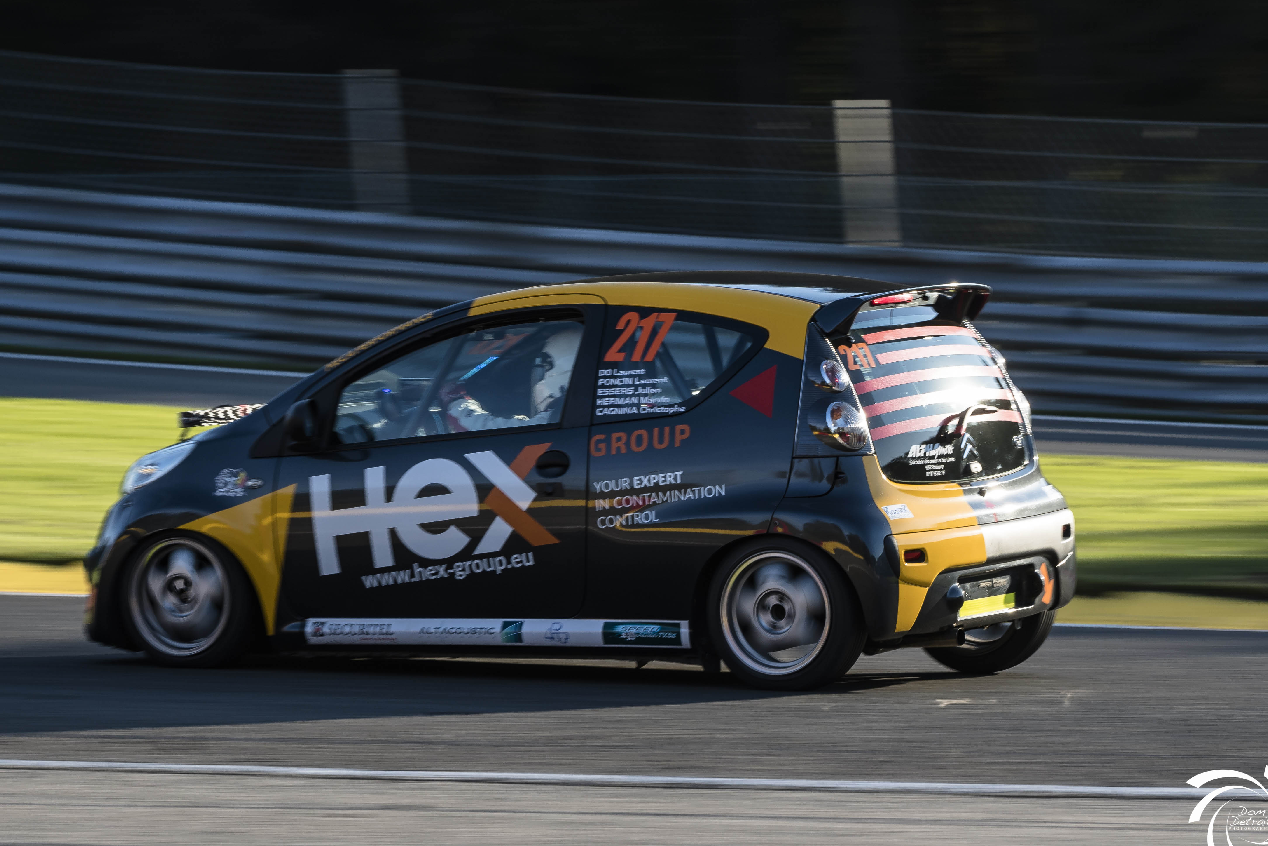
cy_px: 347
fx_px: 6904
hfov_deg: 10.5
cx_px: 502
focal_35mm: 196
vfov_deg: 7.0
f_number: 8
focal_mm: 102
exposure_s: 1/200
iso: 200
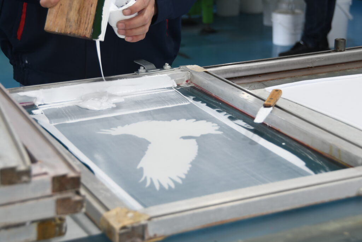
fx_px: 885
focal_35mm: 88
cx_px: 181
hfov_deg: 23.1
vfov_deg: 15.5
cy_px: 121
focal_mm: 44
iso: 250
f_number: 4.5
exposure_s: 1/60
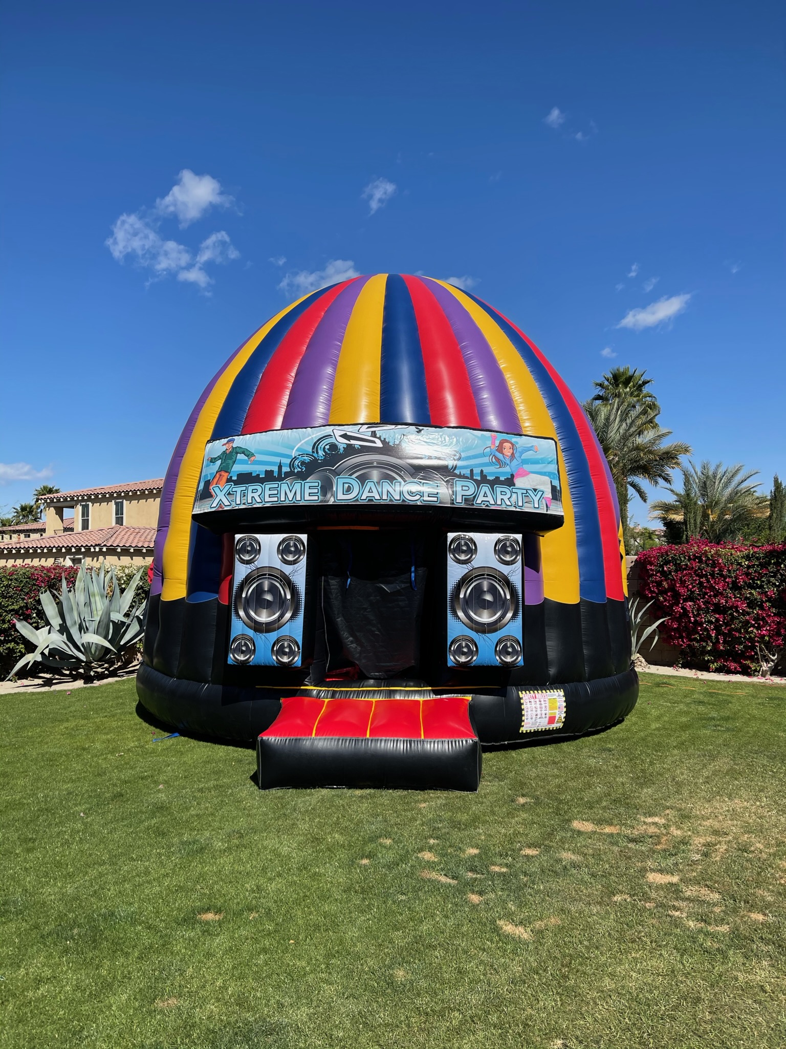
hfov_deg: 53.0
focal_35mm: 26
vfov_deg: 67.3
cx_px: 393
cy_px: 524
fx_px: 787
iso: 32
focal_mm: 5.1
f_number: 1.6
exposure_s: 1/3788
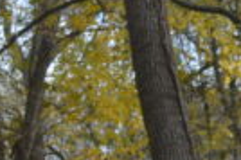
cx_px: -317
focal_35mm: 250
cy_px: 278
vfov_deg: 5.4
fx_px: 1671
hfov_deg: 7.7
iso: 140
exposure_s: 1/250
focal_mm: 29
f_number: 5.6
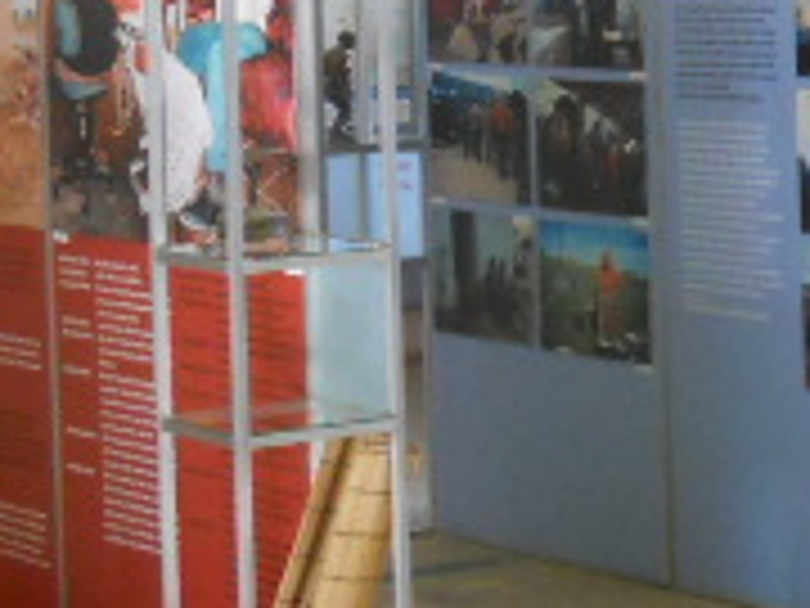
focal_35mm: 146
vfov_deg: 10.2
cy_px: 189
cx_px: 945
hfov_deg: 13.2
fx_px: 3416
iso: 400
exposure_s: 1/40
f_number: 3.1
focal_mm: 6.72
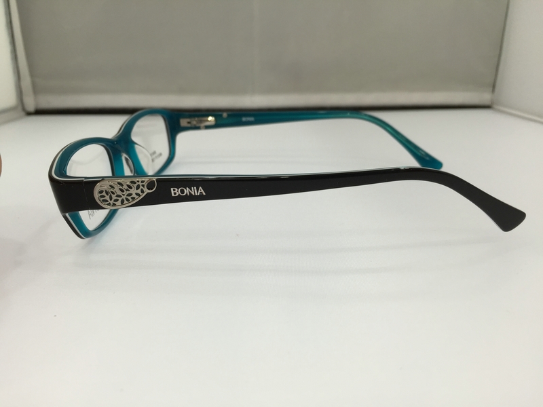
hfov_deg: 61.7
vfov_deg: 48.2
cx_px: 272
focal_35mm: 29
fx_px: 455
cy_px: 204
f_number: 2.2
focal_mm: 4.15
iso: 32
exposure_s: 1/50
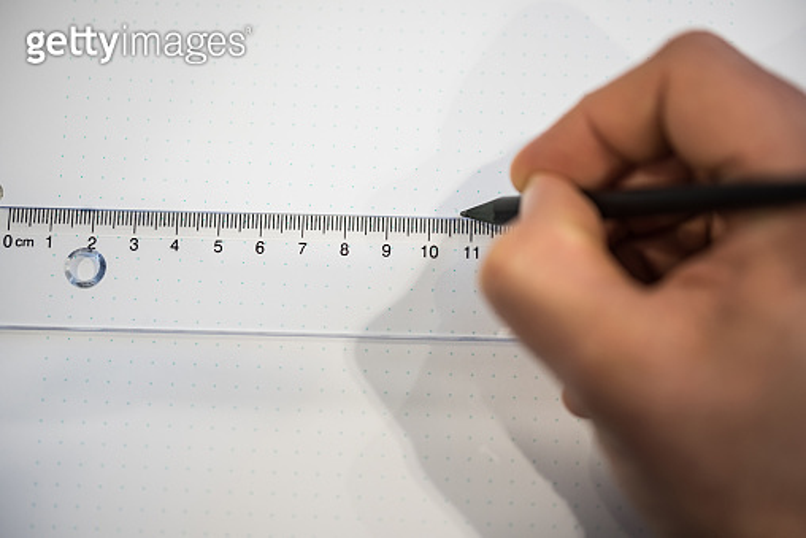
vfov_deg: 15.2
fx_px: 2015
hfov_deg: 22.6
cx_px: 403
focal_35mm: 90
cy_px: 269
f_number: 20
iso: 640
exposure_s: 1/200
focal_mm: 90
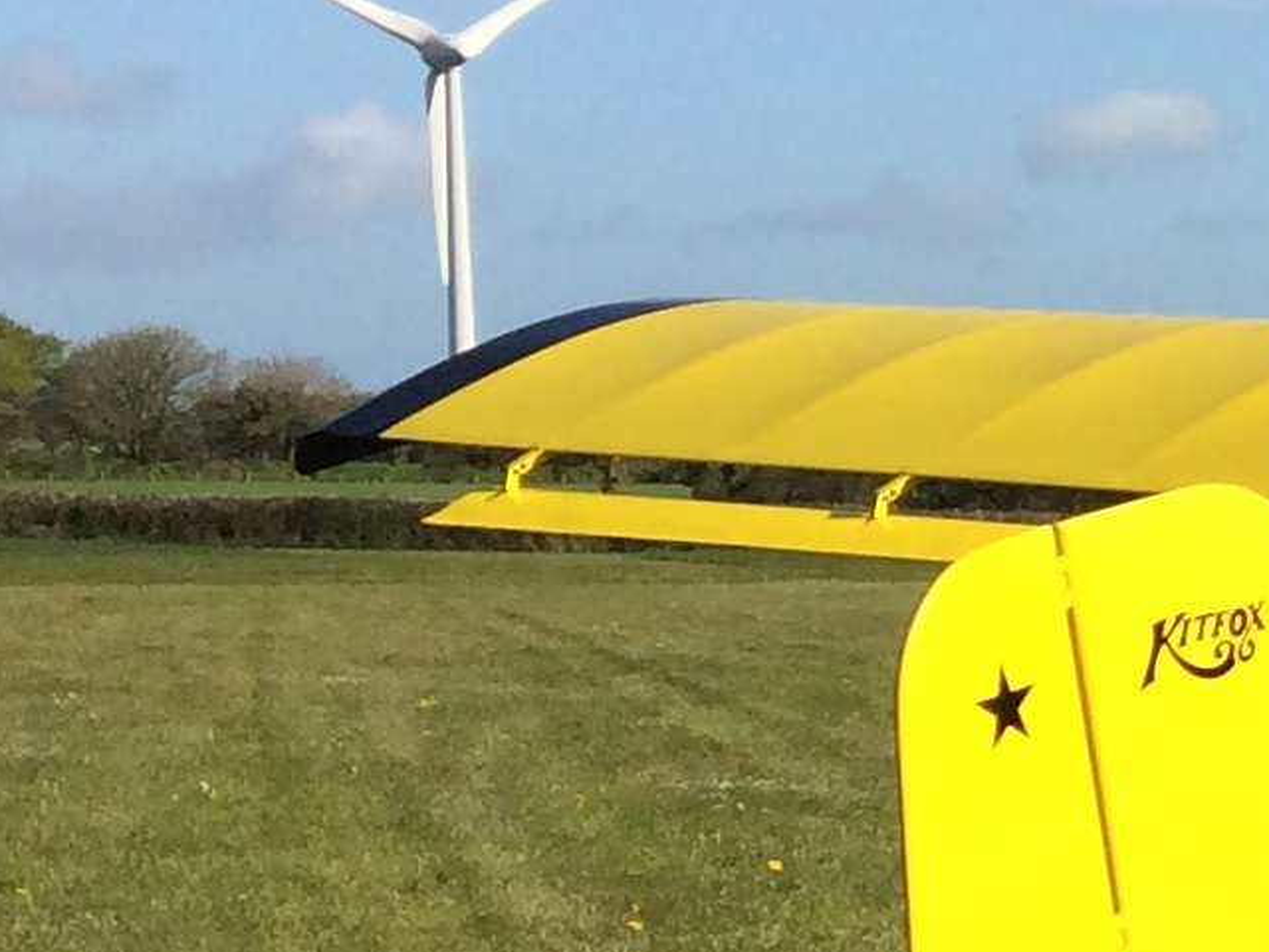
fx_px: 5426
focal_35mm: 148
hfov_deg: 11.1
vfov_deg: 10.0
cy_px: 458
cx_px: 3099
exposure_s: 1/2053
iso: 32
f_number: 2.2
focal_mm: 4.15
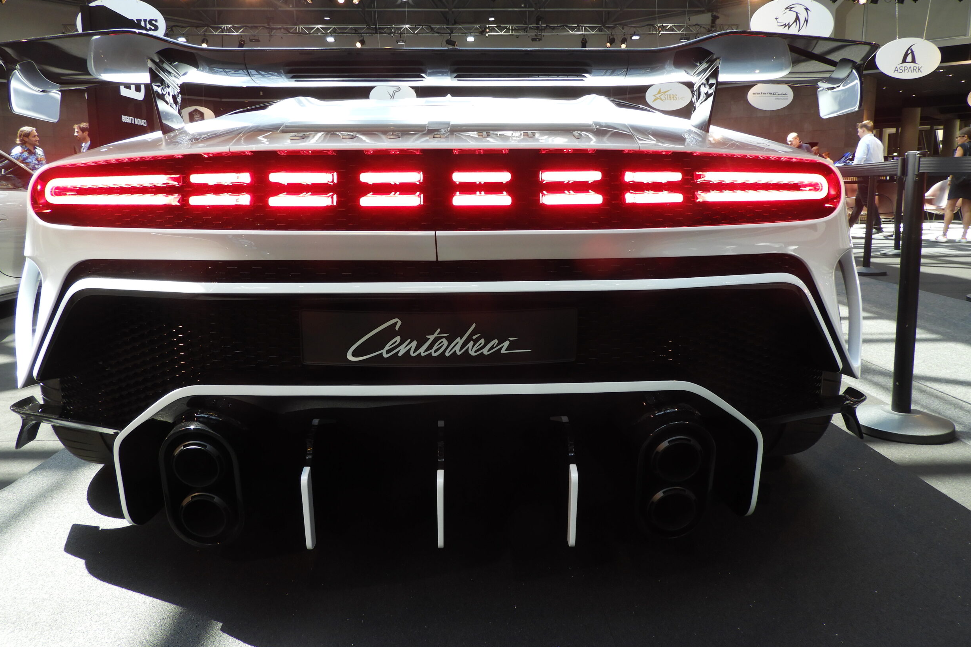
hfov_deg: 69.4
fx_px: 701
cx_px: 472
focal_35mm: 26
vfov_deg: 49.5
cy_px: 288
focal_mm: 4.3
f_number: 3.3
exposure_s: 1/80
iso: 100
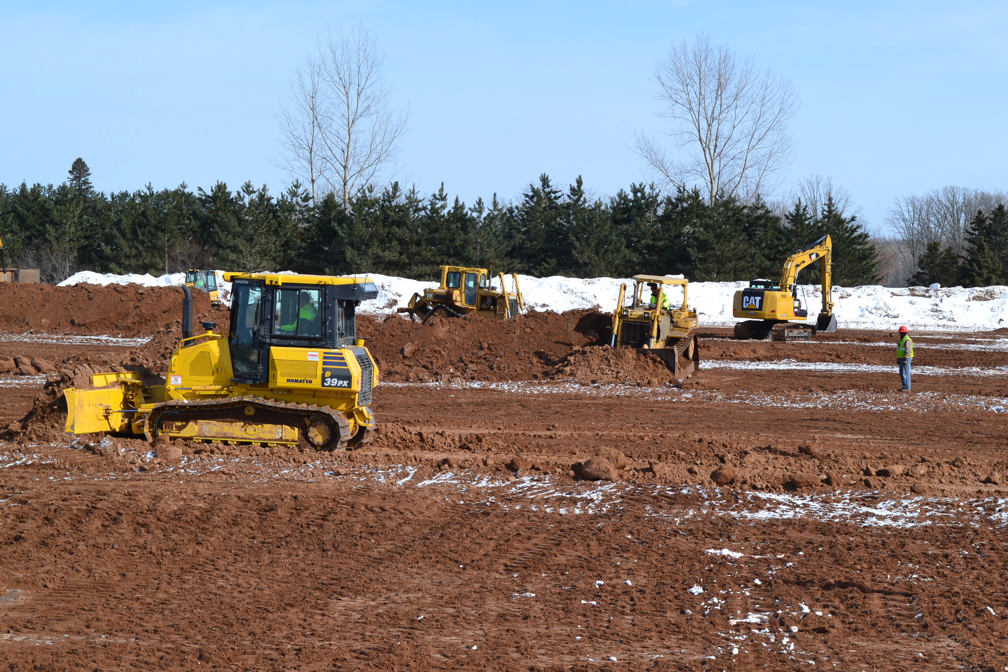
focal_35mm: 84
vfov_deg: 16.4
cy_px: 334
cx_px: 502
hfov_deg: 24.3
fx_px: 2338
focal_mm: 55
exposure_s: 1/500
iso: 360
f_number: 11
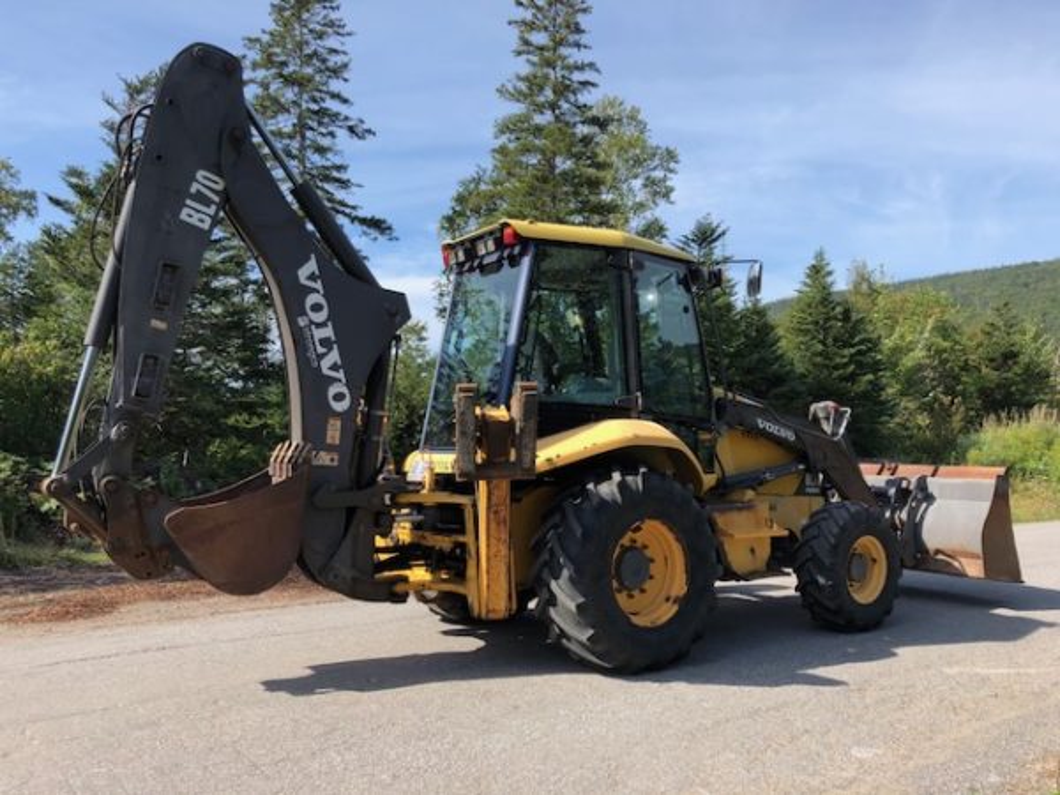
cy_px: 398
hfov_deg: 63.4
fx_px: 857
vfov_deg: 49.7
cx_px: 530
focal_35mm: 28
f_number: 1.8
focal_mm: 3.99
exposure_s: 1/1171
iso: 20
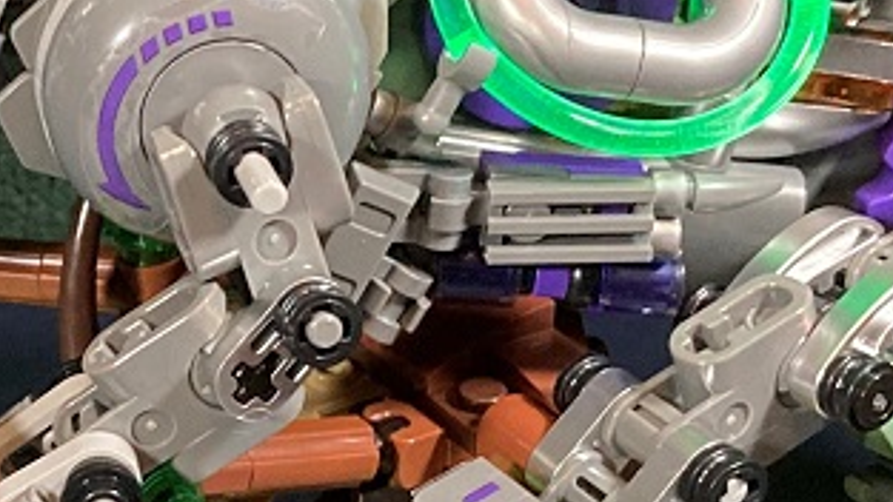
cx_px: -91
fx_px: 2770
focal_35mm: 117
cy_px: 268
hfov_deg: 17.7
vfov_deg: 10.4
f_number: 1.8
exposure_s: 1/59
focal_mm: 3.99
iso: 320
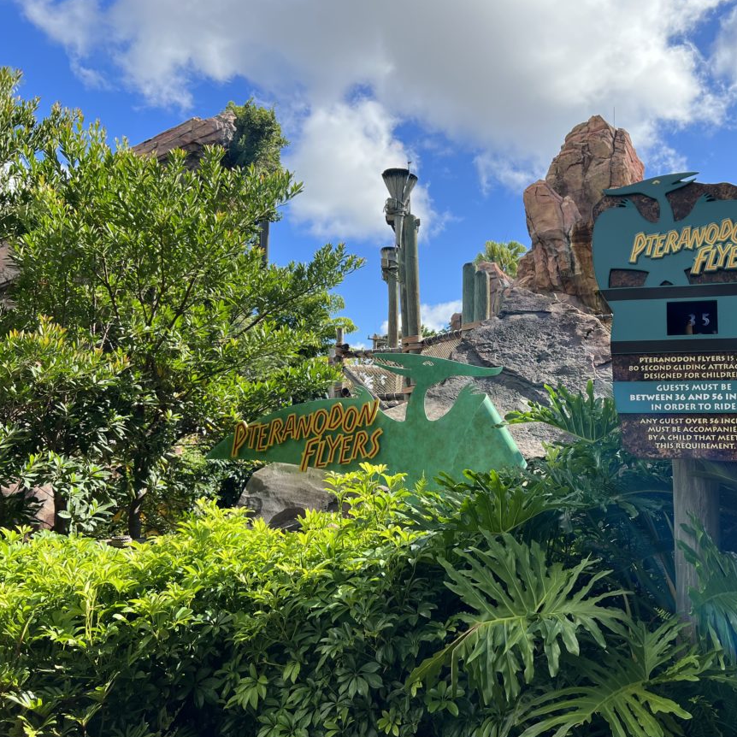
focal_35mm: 32
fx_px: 771
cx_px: 492
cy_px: 368
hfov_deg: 50.2
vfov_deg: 51.1
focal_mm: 5.7
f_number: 1.5
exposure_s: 1/2994
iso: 50
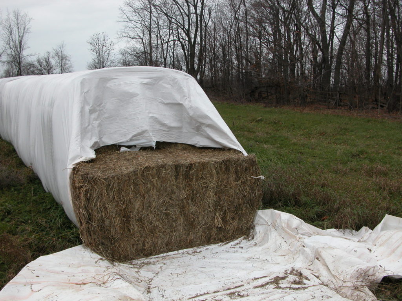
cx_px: 201
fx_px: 406
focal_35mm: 35
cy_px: 150
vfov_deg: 40.7
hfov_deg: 52.6
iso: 100
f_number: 3.5
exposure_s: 1/107
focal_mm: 8.9
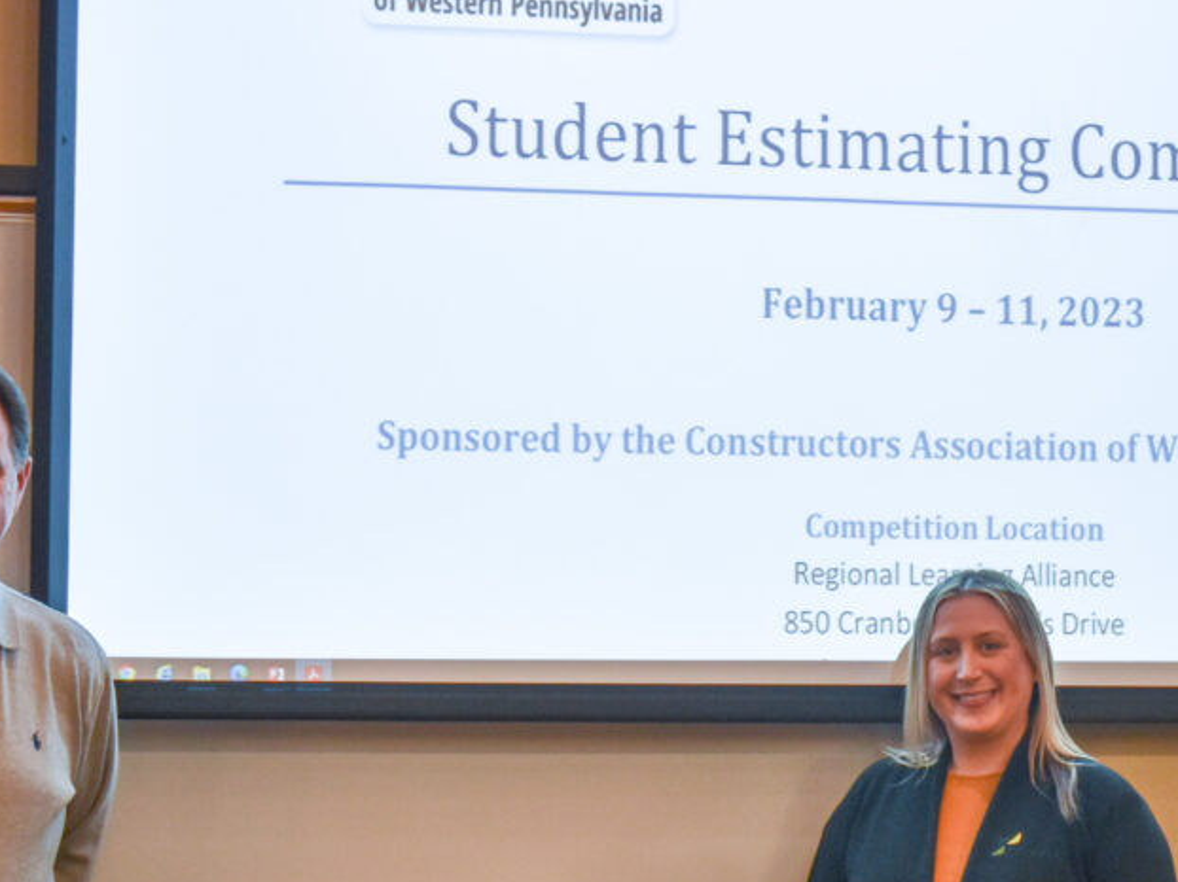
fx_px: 3272
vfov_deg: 15.3
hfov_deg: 20.2
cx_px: 909
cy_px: 555
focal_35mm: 96
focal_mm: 27
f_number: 4
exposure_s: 1/60
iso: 400
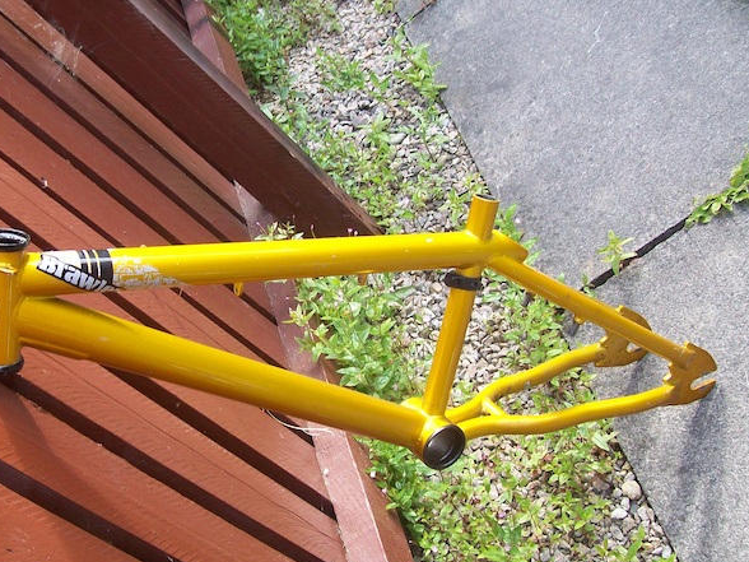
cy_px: 280
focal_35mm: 49
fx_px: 1060
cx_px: 259
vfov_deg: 29.7
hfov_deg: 38.5
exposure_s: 1/152
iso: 80
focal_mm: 6
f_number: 2.7
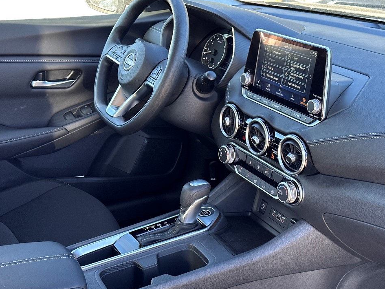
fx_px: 578
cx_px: 195
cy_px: 138
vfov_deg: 28.0
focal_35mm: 52
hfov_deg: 36.8
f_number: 1.78
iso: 80
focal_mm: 6.86
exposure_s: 1/82
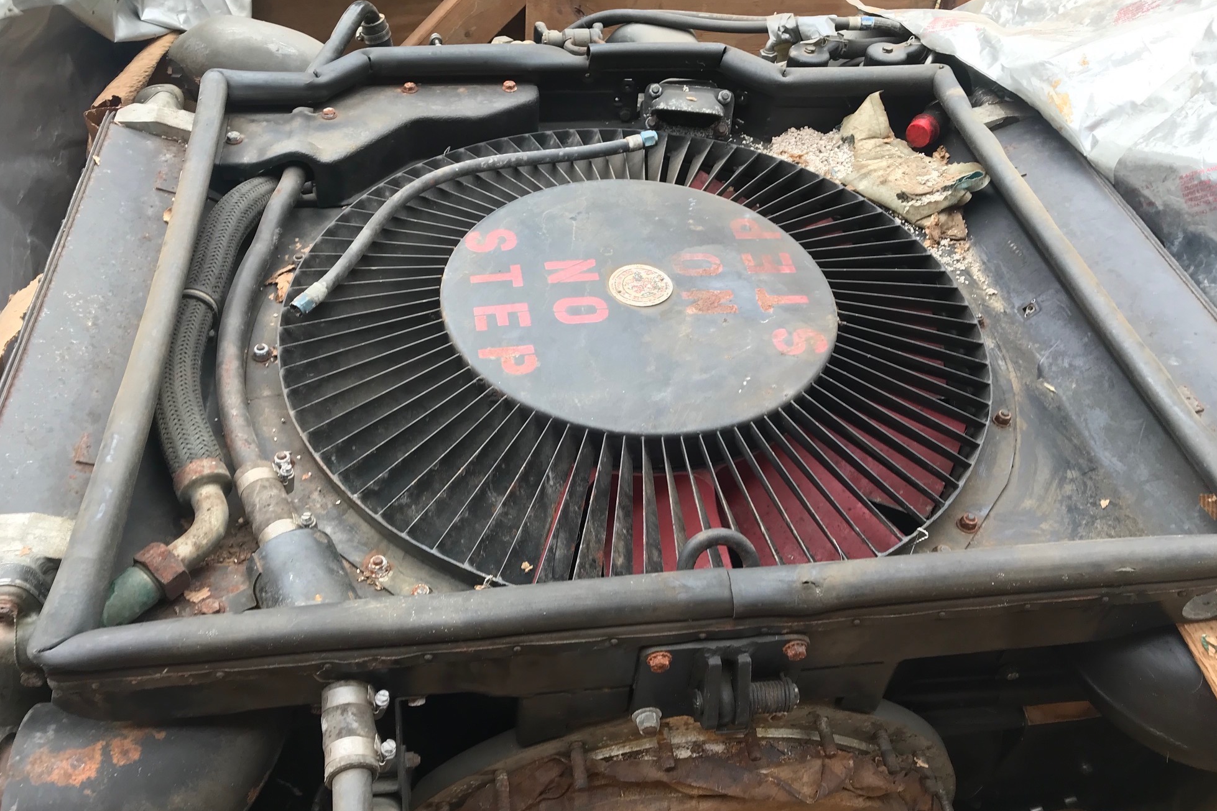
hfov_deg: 61.9
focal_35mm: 30
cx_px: 606
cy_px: 398
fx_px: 1014
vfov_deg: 43.6
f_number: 1.8
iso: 20
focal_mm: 3.99
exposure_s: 1/135
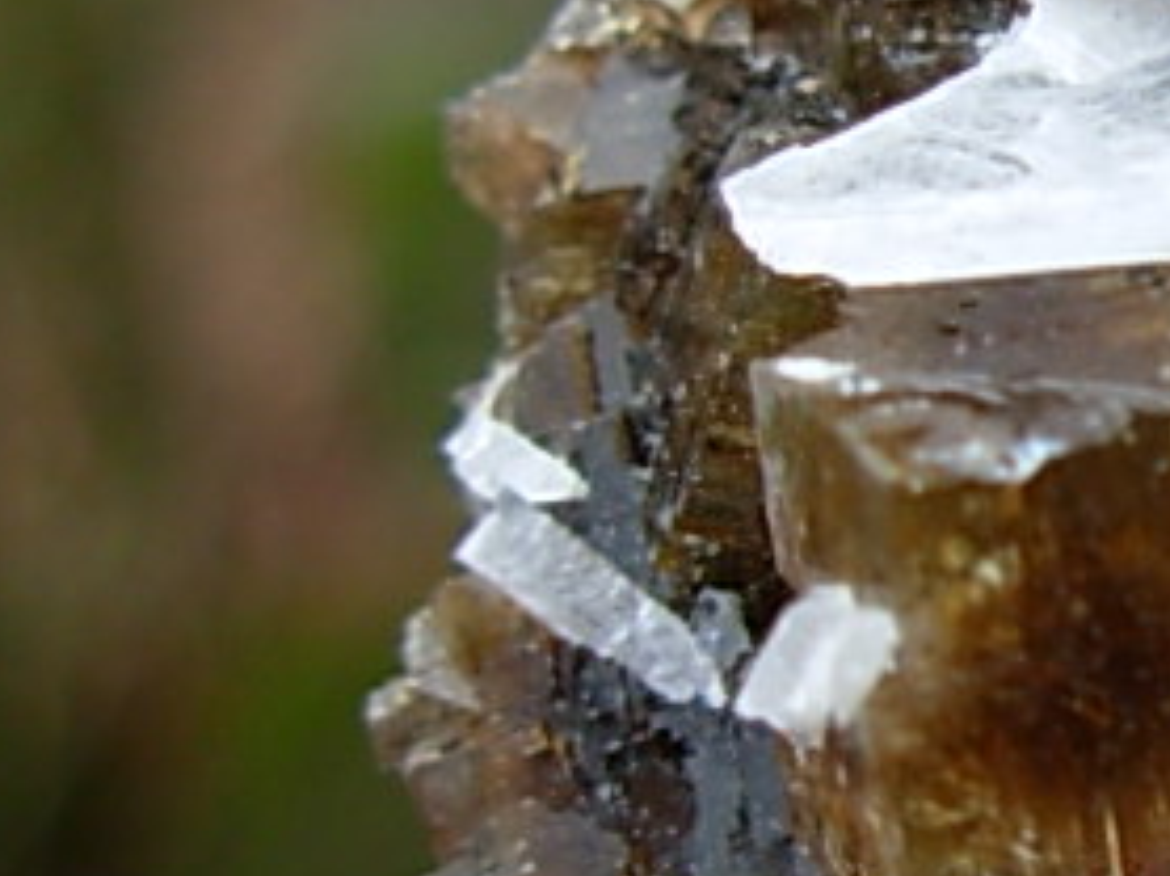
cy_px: 358
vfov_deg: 10.6
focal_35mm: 140
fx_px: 4728
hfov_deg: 13.5
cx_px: 1557
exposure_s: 1/90.5
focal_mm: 6.3
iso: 50
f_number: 2.9
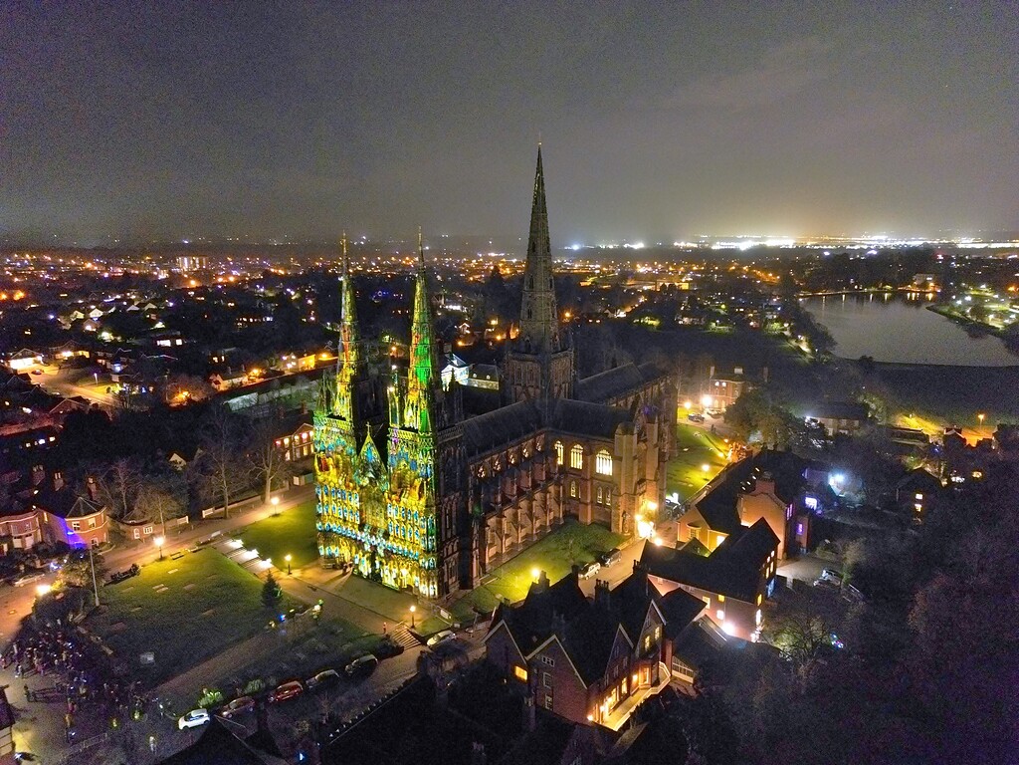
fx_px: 706
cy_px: 382
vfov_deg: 56.8
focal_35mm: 24
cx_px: 510
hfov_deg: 71.6
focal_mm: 6.72
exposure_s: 1/2.5
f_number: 1.7
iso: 2200
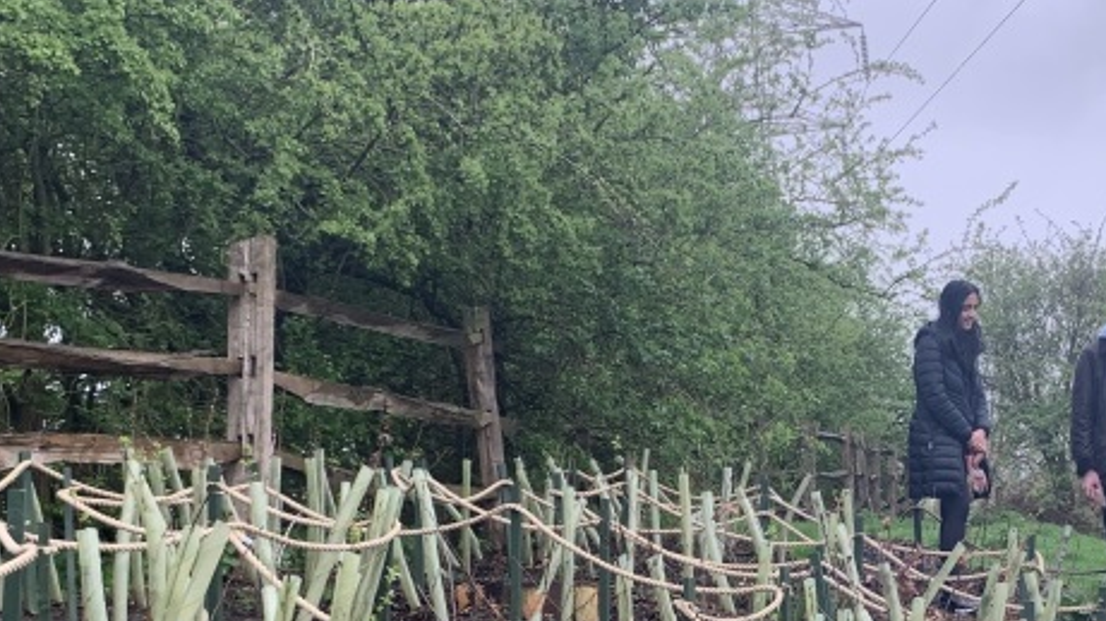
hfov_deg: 33.7
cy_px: 674
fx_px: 1818
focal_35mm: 62
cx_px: 693
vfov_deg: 18.7
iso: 25
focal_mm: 4.25
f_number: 1.8
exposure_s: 1/125
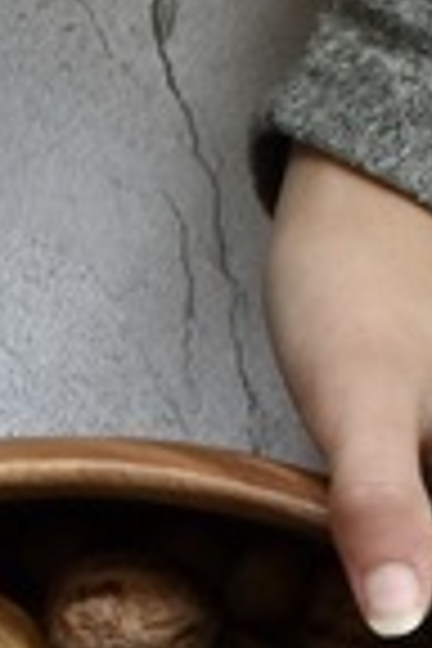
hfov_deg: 3.7
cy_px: 1604
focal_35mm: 368
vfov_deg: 5.4
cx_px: 230
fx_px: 6623
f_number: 8
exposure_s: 1/3
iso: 320
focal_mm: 40
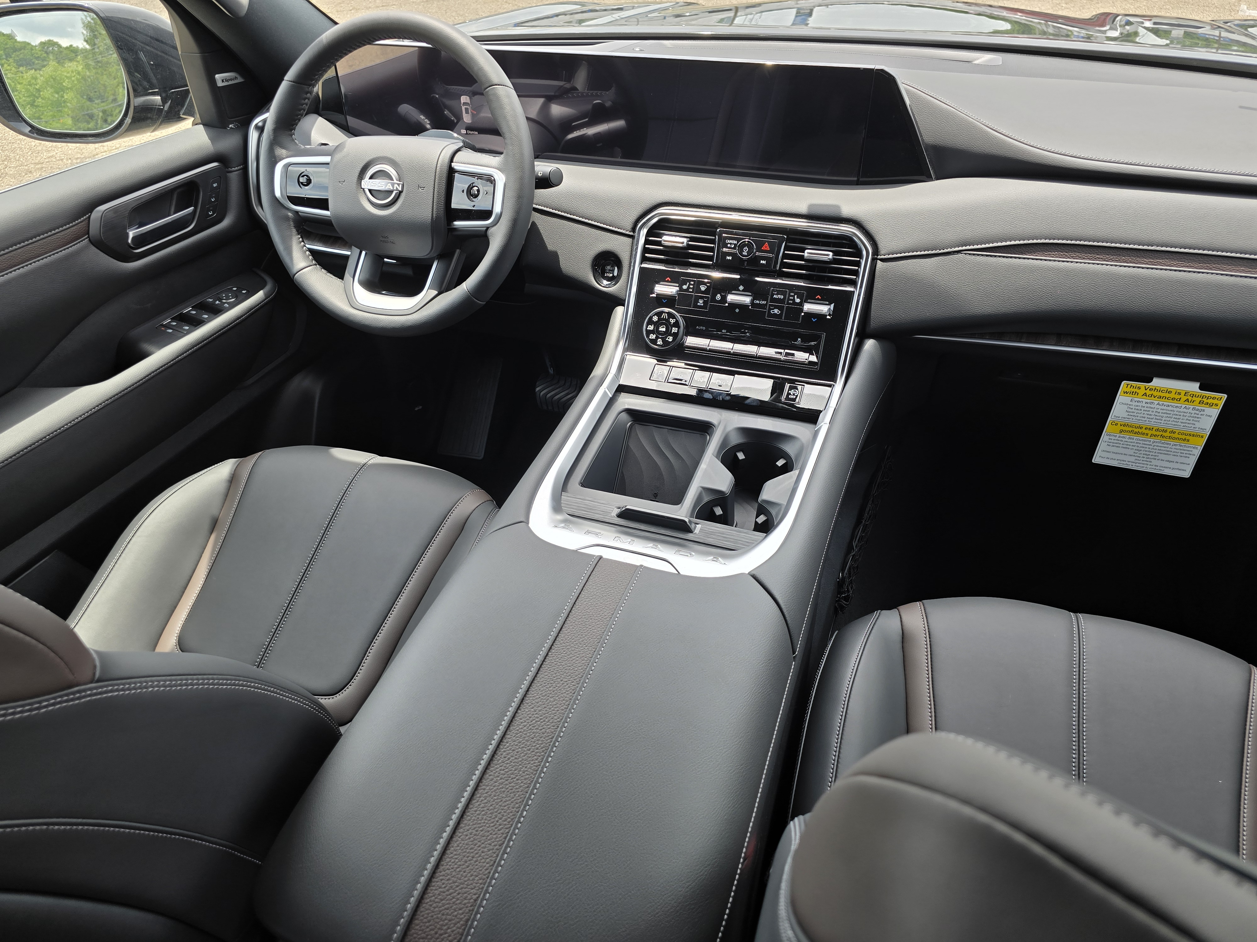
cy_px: 471
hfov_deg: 73.9
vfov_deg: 58.9
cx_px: 628
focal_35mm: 23
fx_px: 835
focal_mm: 6.3
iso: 20
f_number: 1.7
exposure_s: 1/180
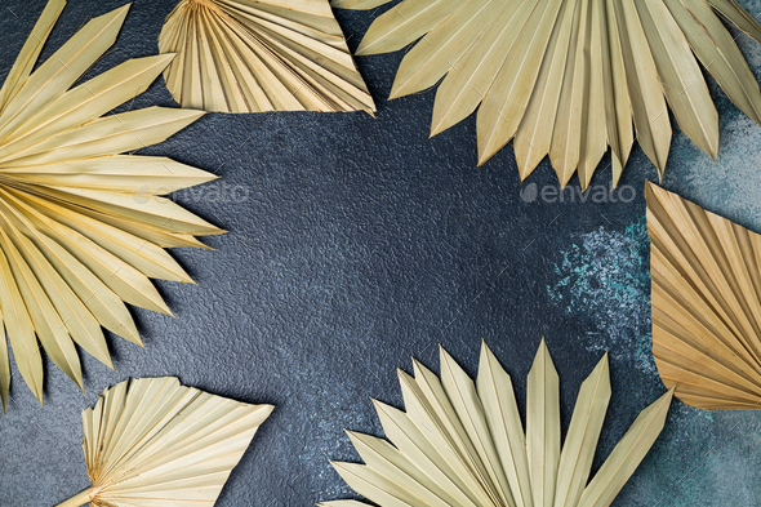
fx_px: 1057
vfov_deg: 27.0
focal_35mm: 50
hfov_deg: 39.6
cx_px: 380
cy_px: 254
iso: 64
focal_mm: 50
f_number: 11
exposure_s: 1/125
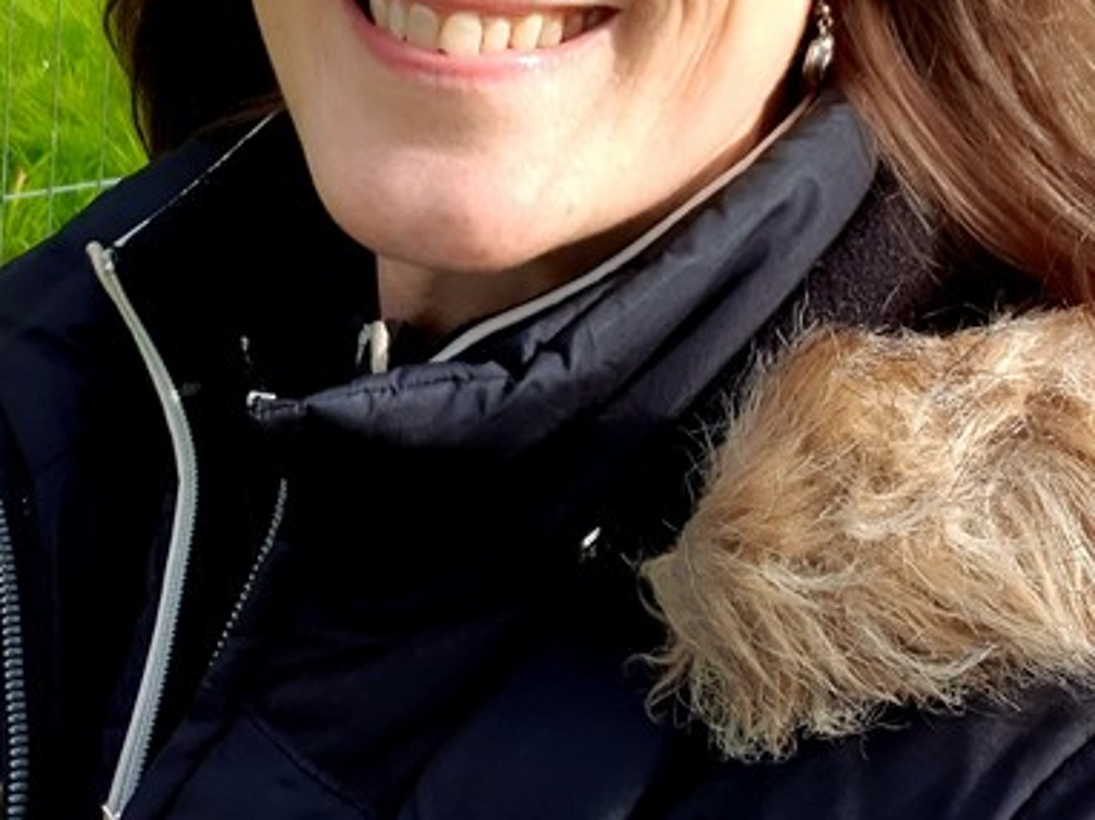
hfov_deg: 29.8
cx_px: 444
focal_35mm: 65
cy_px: -135
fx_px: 2055
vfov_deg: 21.2
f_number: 1.7
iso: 100
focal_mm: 2.92
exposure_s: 1/1232
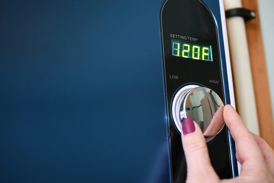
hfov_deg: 33.4
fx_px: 457
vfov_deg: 22.6
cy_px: 92
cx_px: 137
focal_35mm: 60
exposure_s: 1/80
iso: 1000
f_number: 3
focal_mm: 40
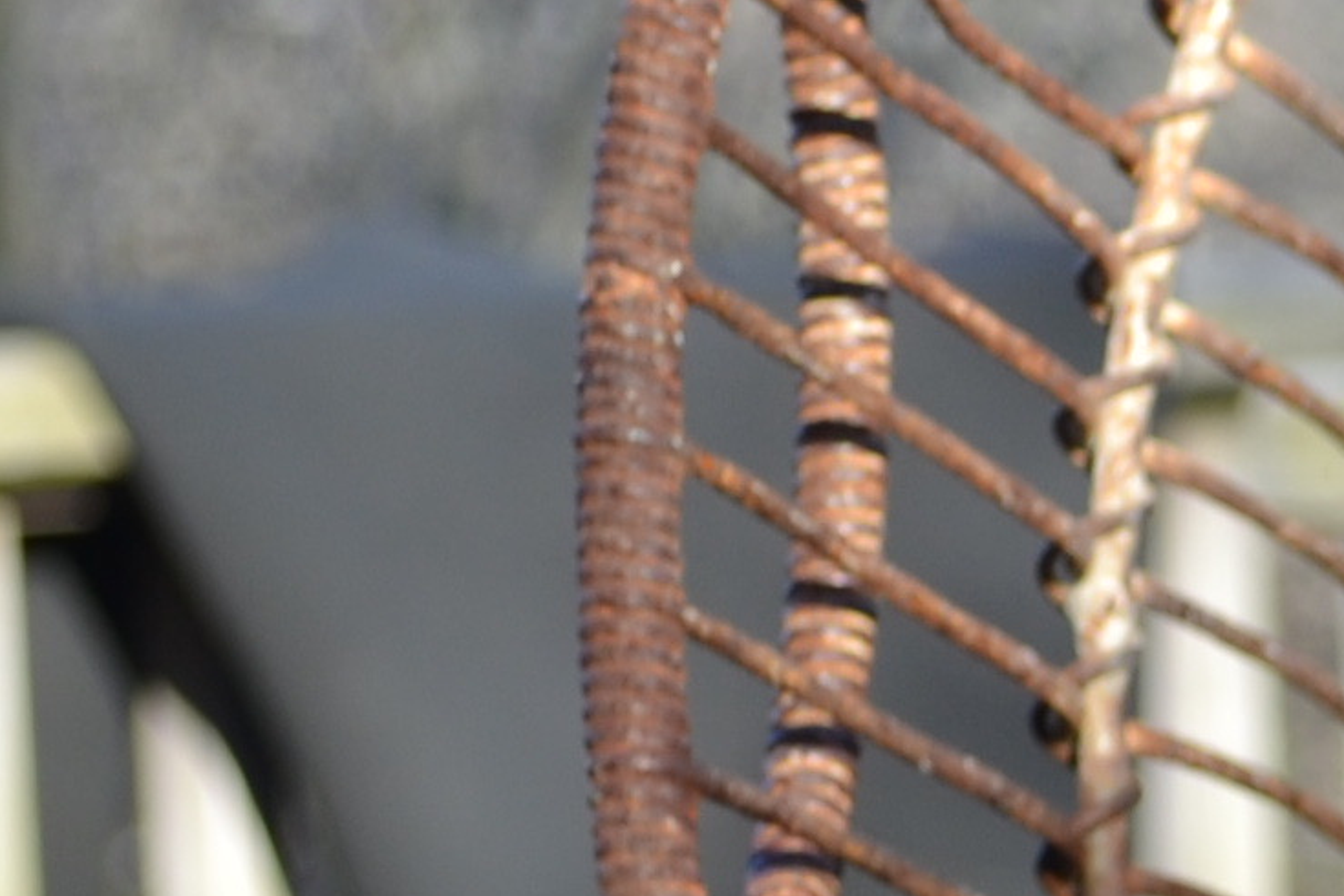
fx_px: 12287
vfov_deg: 4.1
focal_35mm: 329
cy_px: 1812
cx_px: 2778
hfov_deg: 6.1
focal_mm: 35
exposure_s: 1/125
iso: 100
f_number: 5.6
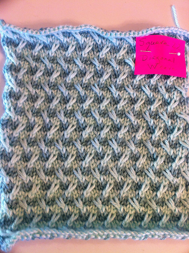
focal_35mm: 35
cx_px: 94
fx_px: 255
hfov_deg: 40.6
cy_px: 126
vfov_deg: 52.7
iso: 125
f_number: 2.8
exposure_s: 1/15
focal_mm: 3.85
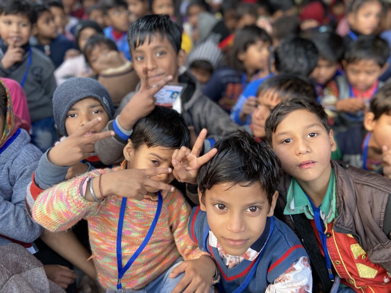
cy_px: 146
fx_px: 294
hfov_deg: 67.3
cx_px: 196
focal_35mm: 26
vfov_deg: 53.1
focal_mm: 4.25
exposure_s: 1/121
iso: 80
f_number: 1.8
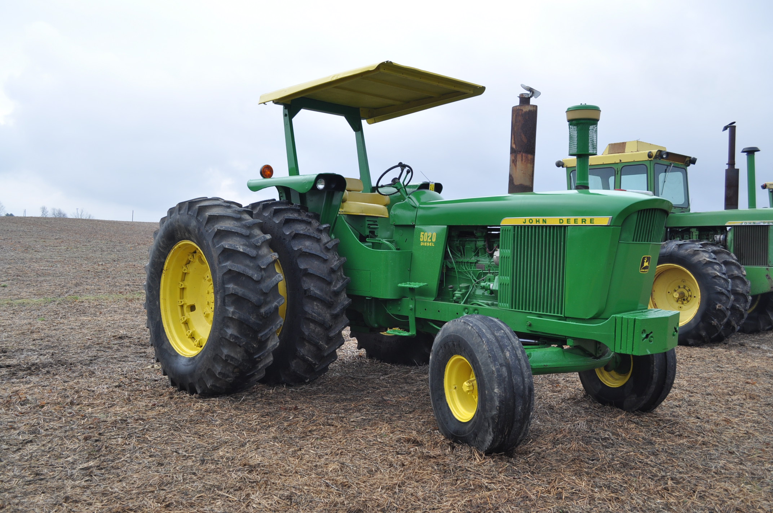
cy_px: 256
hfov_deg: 57.3
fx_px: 708
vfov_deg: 39.9
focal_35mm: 33
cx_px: 386
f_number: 6.3
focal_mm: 22
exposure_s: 1/160
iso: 200
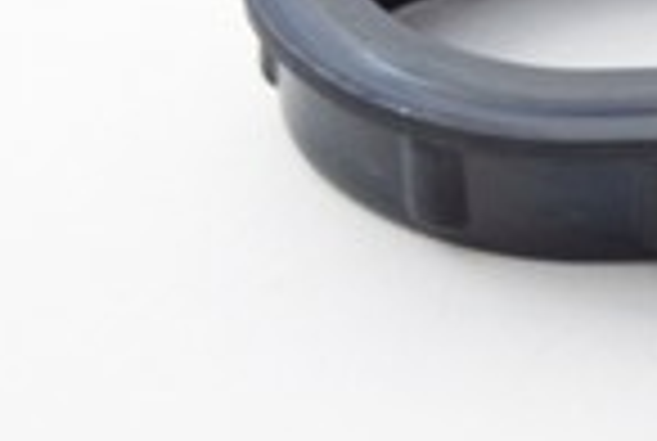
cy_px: -16
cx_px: 680
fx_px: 4078
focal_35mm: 223
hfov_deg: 9.1
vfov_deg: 6.2
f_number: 4.5
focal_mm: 34
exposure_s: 1/60
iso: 1600
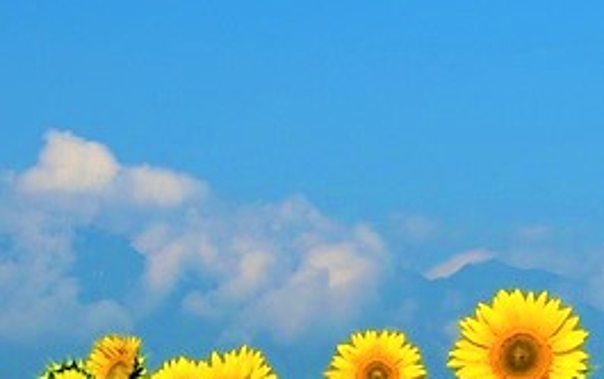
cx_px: 756
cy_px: 406
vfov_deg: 6.5
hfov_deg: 10.2
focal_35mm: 201
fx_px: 3311
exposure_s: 1/50
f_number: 16
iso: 100
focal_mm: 31
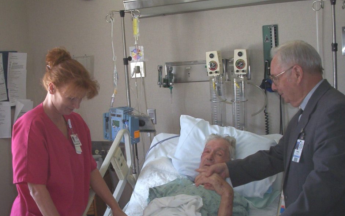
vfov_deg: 28.5
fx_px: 423
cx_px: 176
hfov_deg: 44.4
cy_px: 131
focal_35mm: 45
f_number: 4.5
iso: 140
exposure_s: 1/30
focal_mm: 6
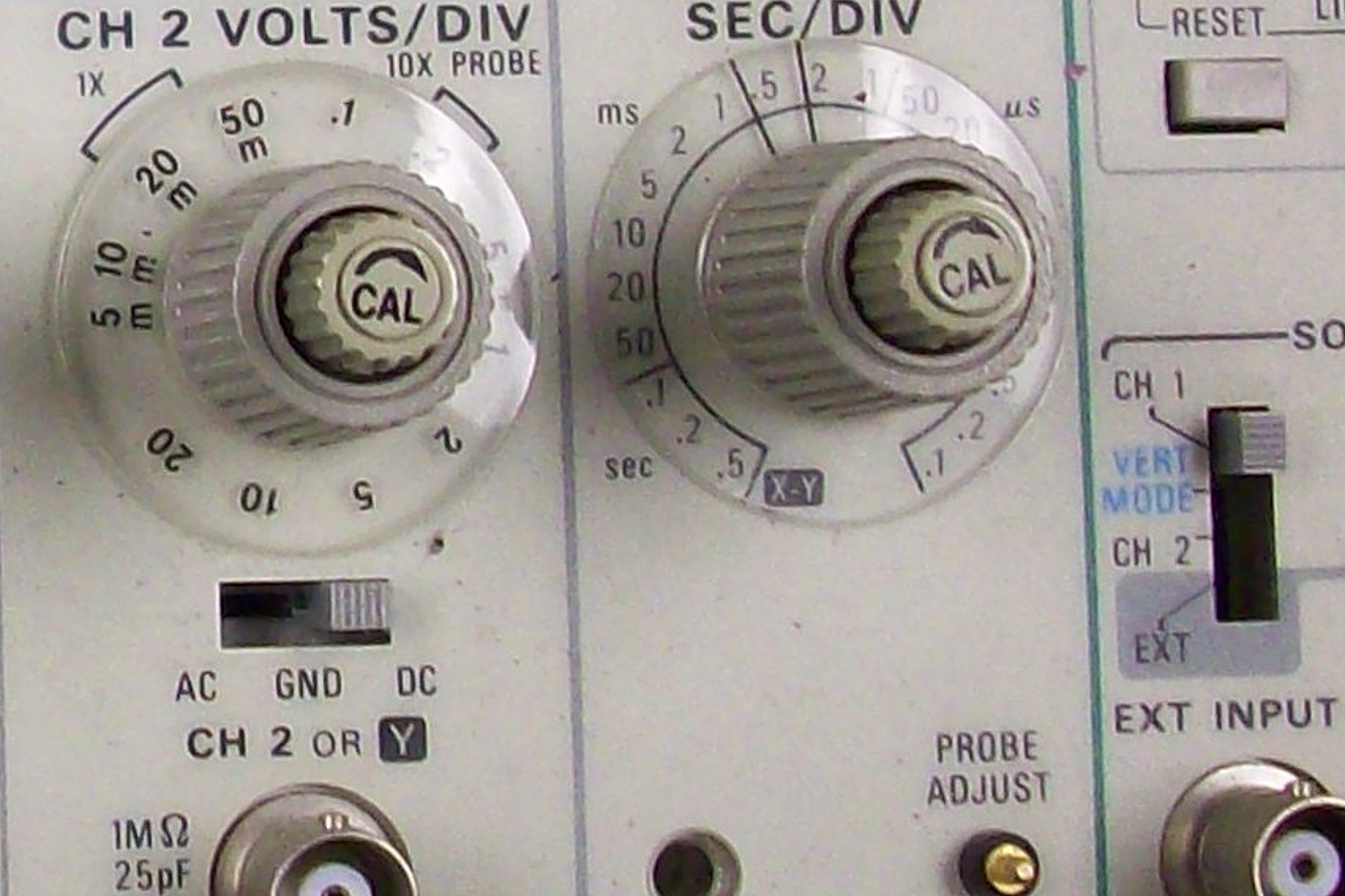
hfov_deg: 14.0
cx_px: -658
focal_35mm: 138
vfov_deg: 9.8
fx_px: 5155
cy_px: -115
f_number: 2.8
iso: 160
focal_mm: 6.2
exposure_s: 1/39.3
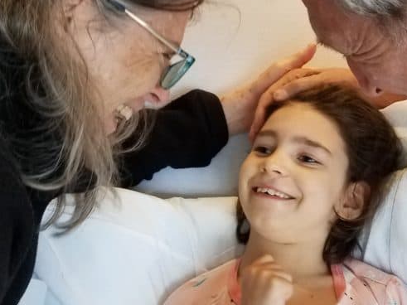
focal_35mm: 53
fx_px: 623
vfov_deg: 27.5
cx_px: 268
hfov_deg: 35.9
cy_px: 152
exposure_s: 1/24
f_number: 1.7
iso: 200
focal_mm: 4.2
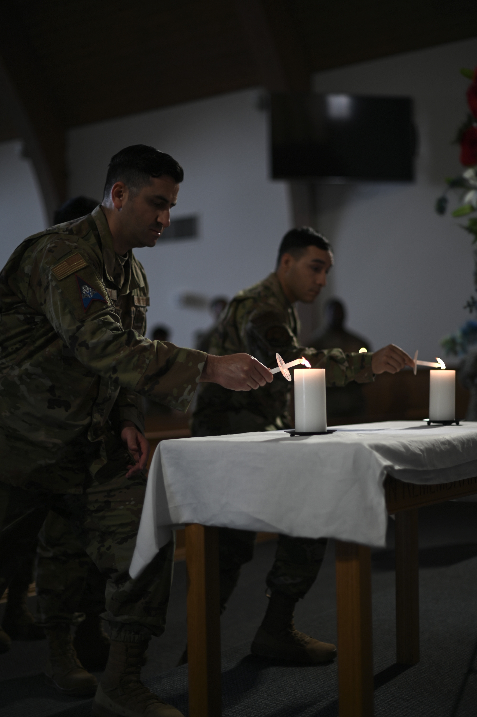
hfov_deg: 27.0
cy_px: 358
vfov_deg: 39.6
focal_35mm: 50
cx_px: 238
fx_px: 995
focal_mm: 50
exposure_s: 1/160
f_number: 1.4
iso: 100
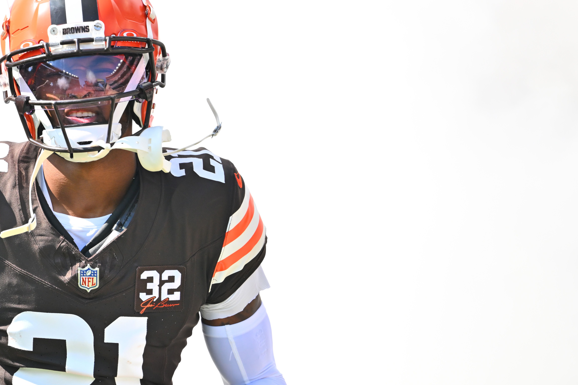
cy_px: 274
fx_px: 11478
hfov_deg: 2.9
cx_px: 133
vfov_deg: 1.9
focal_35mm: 715
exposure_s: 1/2000
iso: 400
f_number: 4
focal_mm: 400
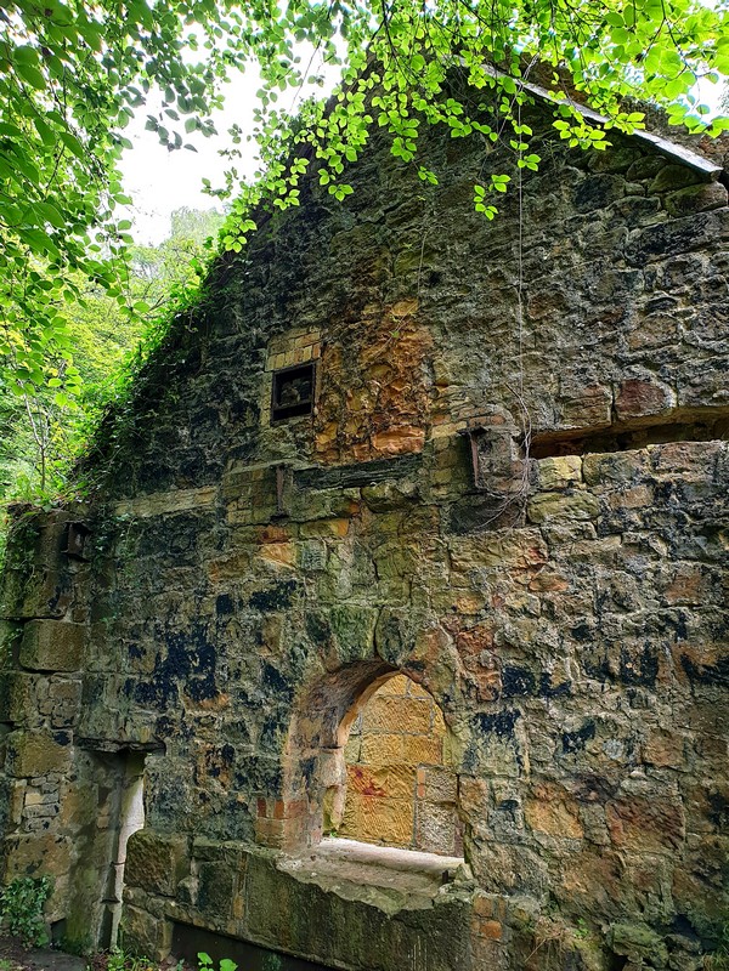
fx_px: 730
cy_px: 486
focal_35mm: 26
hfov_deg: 53.1
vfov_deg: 67.3
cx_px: 364
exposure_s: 1/40
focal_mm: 4.3
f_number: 2.4
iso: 64
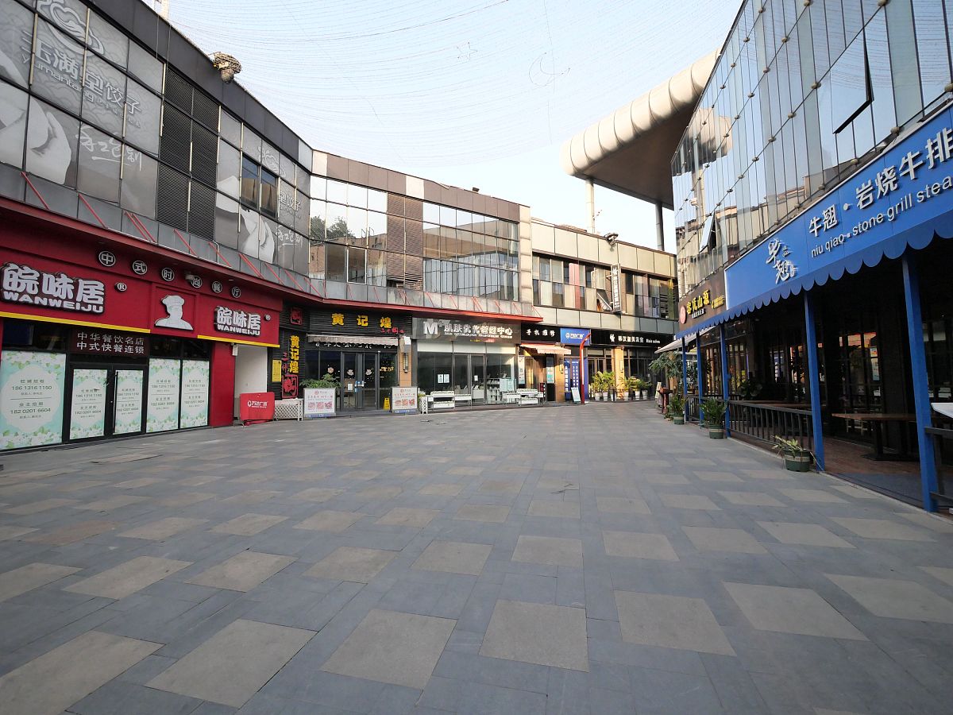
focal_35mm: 14
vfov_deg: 85.7
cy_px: 358
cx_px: 476
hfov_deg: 102.1
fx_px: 385
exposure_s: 1/2000
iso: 1600
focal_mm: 7
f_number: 4
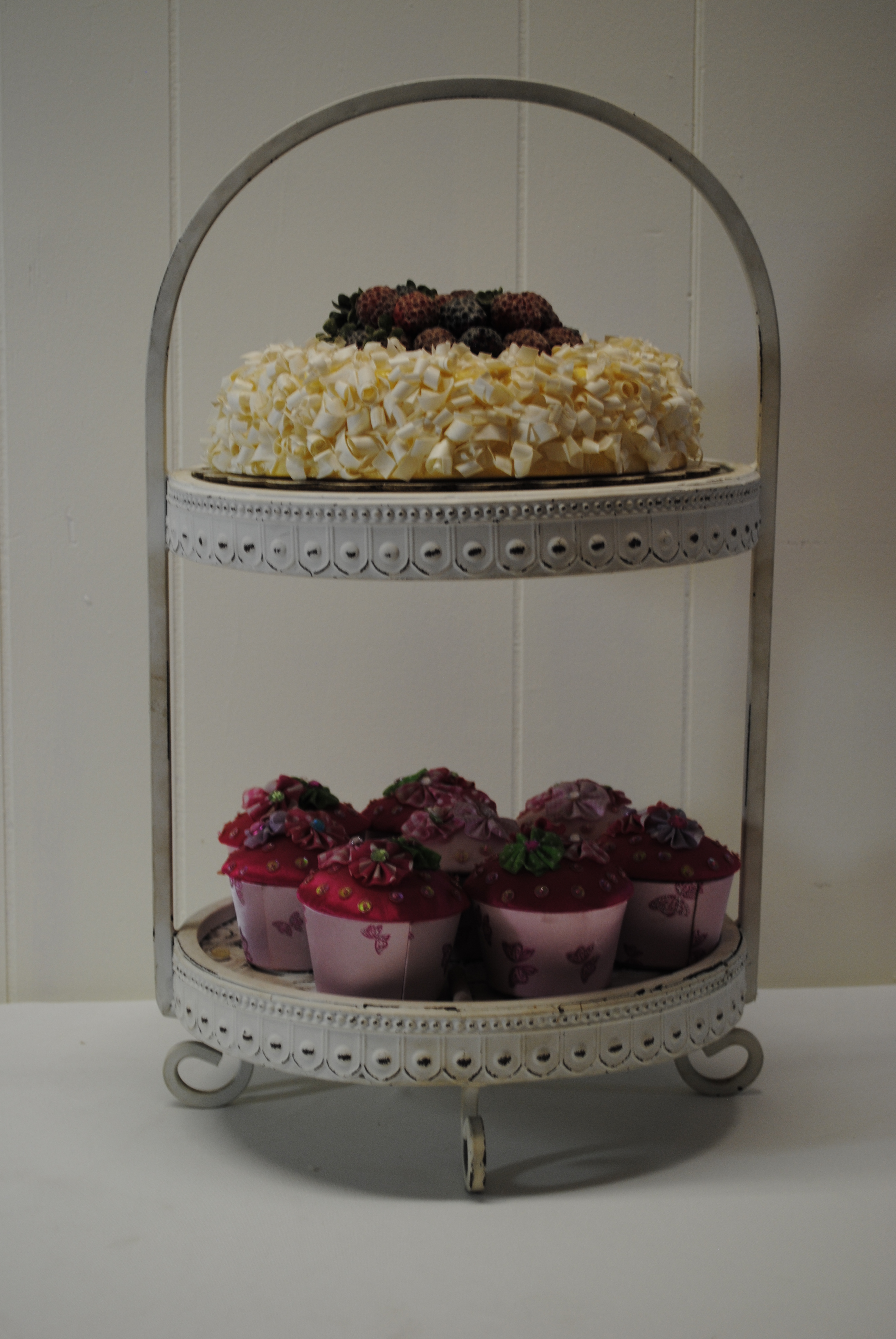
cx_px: 448
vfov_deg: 36.8
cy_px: 670
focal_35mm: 54
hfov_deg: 25.1
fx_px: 2010
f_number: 5
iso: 200
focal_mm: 36
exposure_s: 1/30
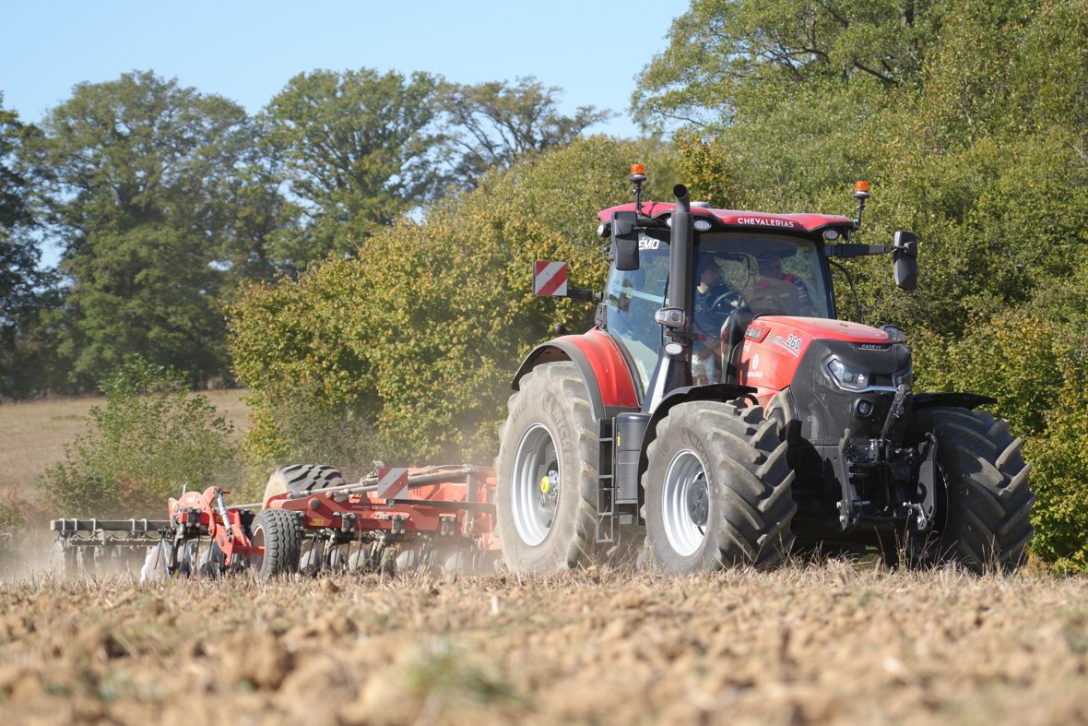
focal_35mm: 144
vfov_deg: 9.5
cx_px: 544
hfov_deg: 14.2
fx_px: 4352
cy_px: 363
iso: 100
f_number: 4
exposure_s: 1/640
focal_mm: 96
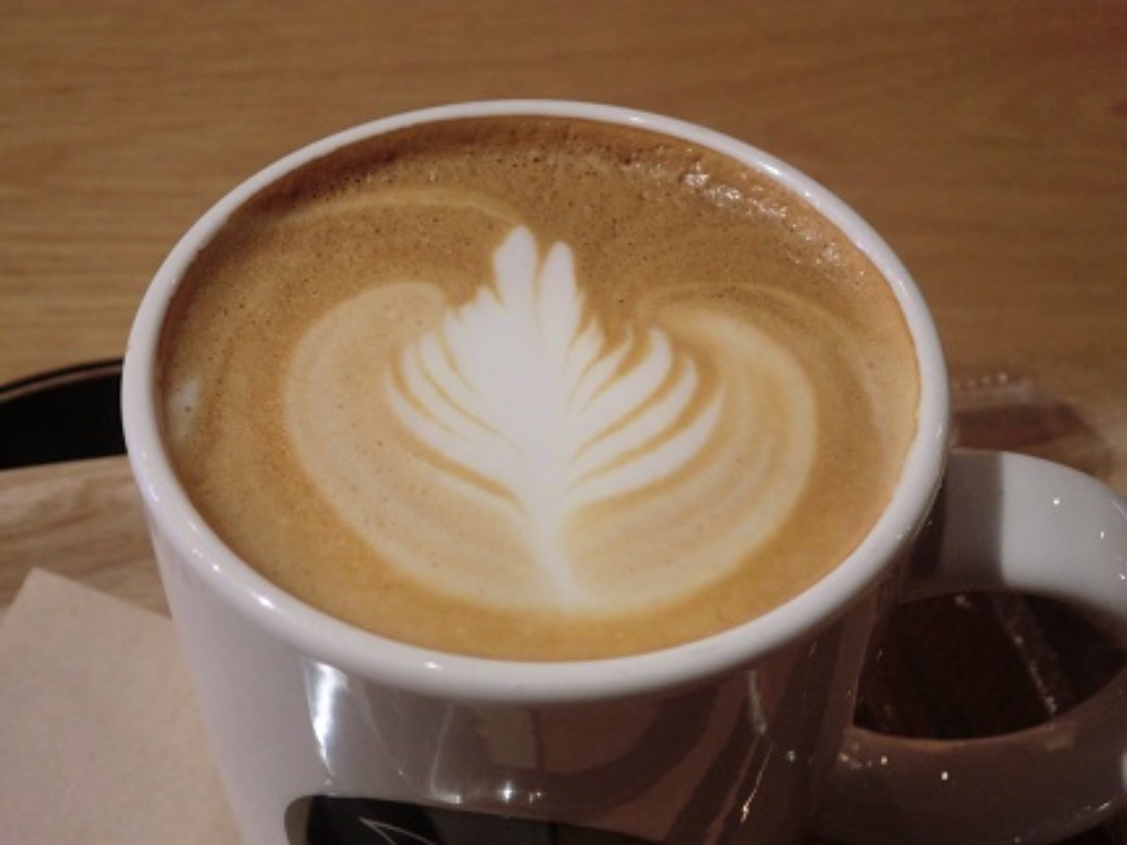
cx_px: 564
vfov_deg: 30.9
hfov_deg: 40.4
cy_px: 422
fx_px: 1530
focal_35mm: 47
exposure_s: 1/60
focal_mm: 8.46
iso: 160
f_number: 3.4
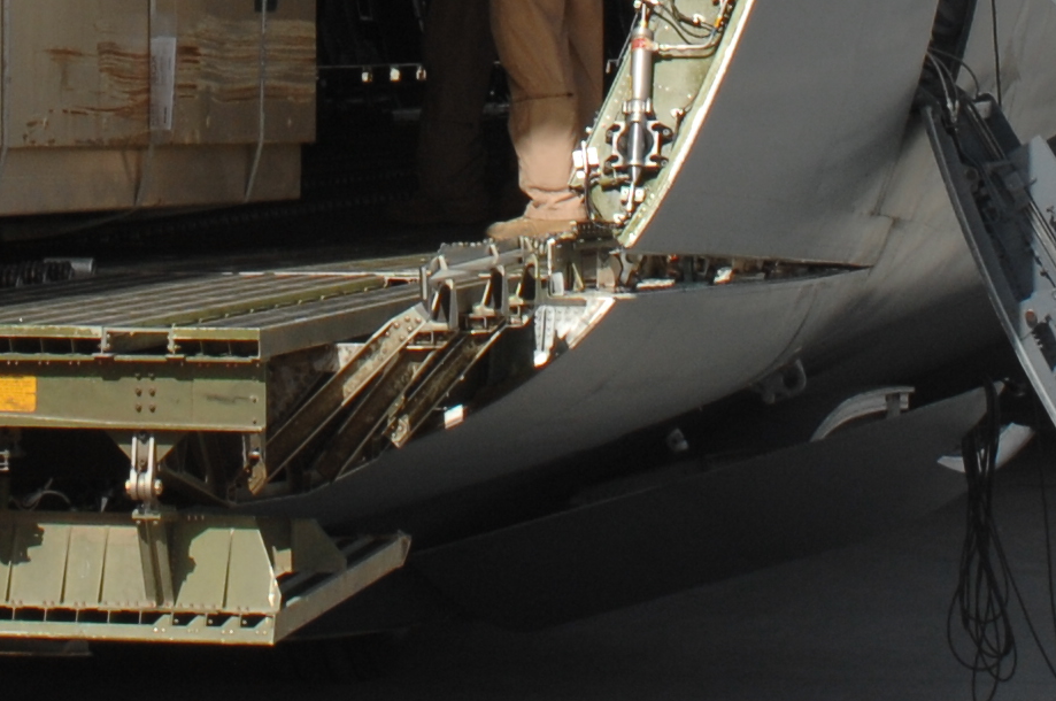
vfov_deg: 6.7
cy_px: -800
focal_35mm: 196
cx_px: 78
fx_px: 5741
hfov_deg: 10.4
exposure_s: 1/200
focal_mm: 28
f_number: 16
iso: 200
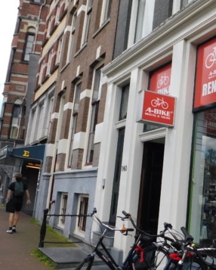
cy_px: 145
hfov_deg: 32.5
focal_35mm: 44
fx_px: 351
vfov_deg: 42.0
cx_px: 195
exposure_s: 1/640
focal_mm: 4
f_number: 3
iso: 125
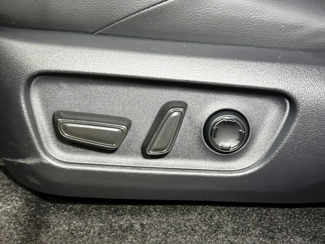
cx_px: 162
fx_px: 451
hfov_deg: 39.7
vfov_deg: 30.3
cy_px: 122
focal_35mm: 48
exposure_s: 1/30
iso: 400
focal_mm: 6.86
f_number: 1.78
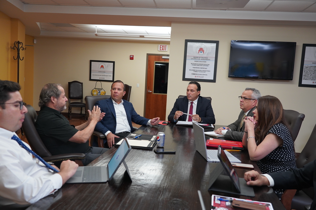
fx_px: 281
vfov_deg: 41.1
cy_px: 105
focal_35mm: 32
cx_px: 158
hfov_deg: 58.8
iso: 1600
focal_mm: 32
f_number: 4
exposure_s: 1/160
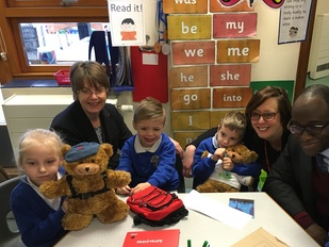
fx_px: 342
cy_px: 152
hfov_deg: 51.0
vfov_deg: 39.5
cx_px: 199
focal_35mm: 36
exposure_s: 1/33
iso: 200
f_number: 2.2
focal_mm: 4.15
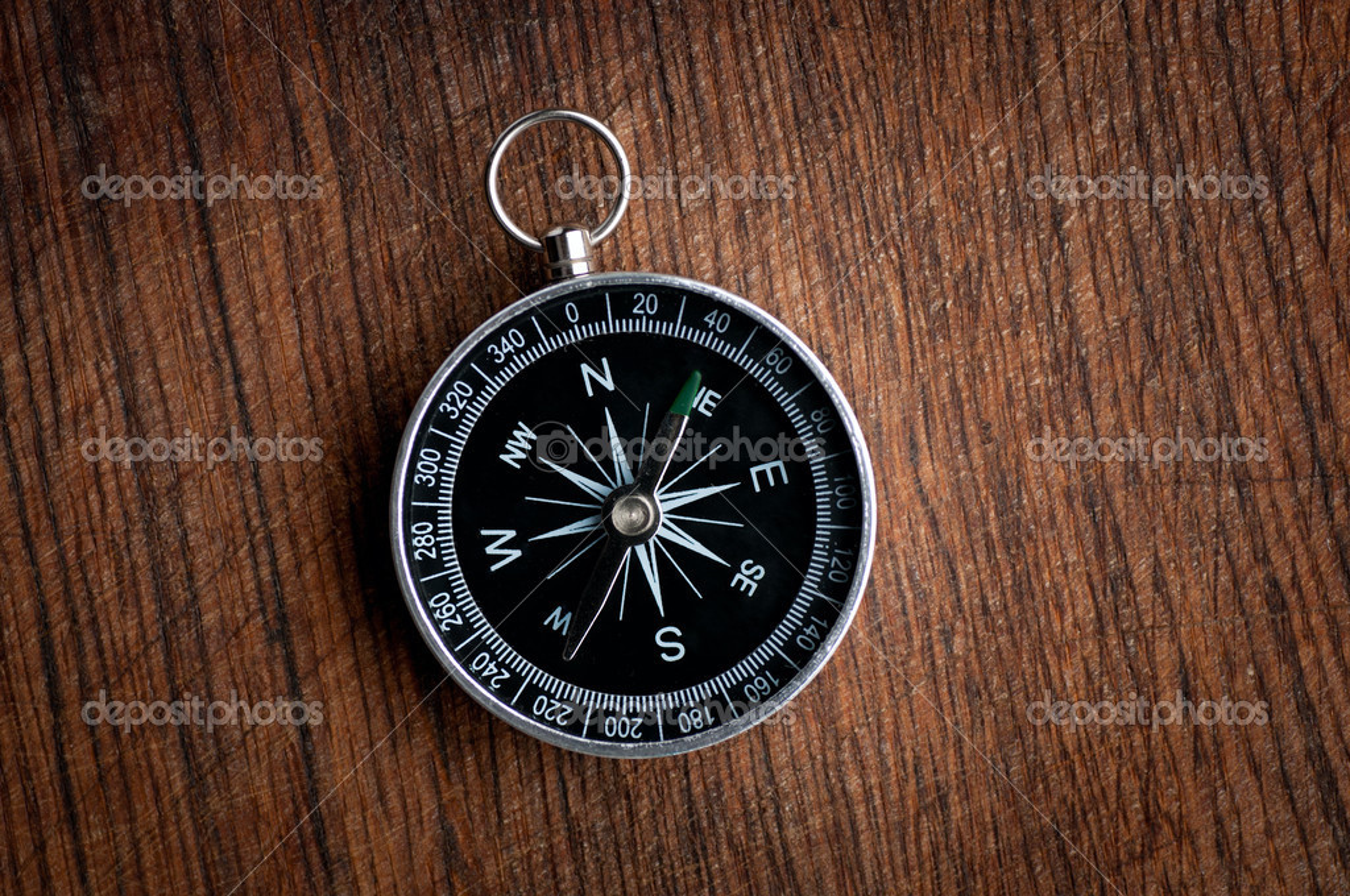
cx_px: 675
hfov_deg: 15.2
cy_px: 448
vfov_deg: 10.1
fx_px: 5056
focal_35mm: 135
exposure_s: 1/160
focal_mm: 90
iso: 200
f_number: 9
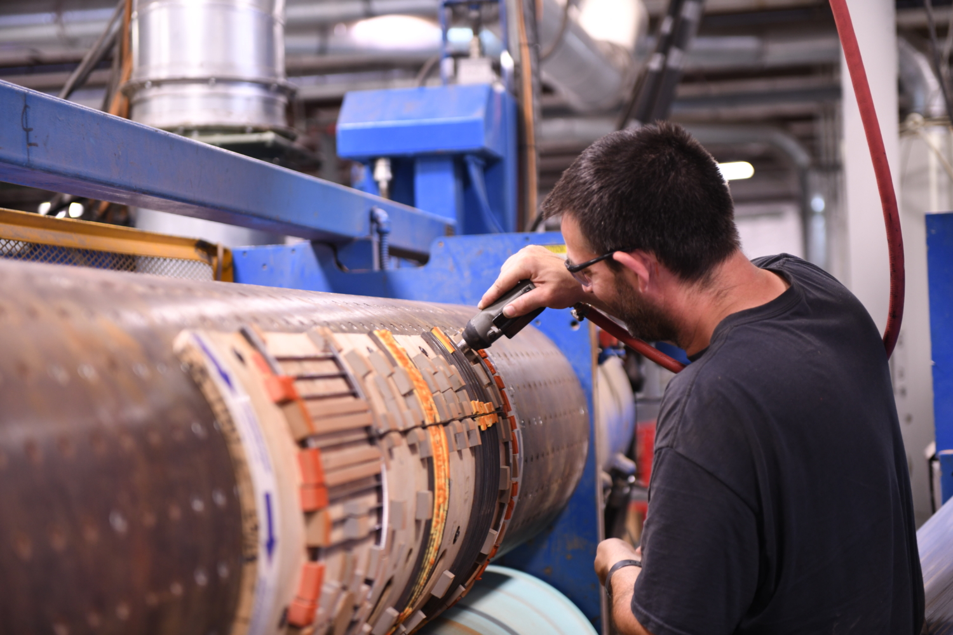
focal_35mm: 70
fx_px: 1853
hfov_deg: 28.8
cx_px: 476
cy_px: 318
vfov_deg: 19.5
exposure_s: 1/100
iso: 560
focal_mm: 70
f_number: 2.8
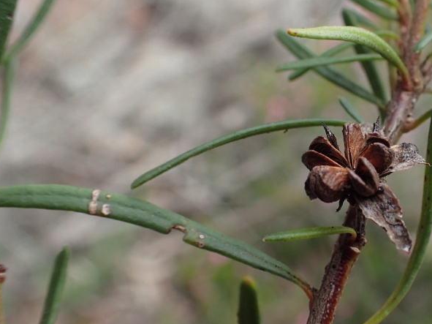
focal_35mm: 52
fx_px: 649
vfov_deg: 28.0
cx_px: 353
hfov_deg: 35.5
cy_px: 162
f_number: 3.2
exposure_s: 1/160
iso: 100
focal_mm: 5.5
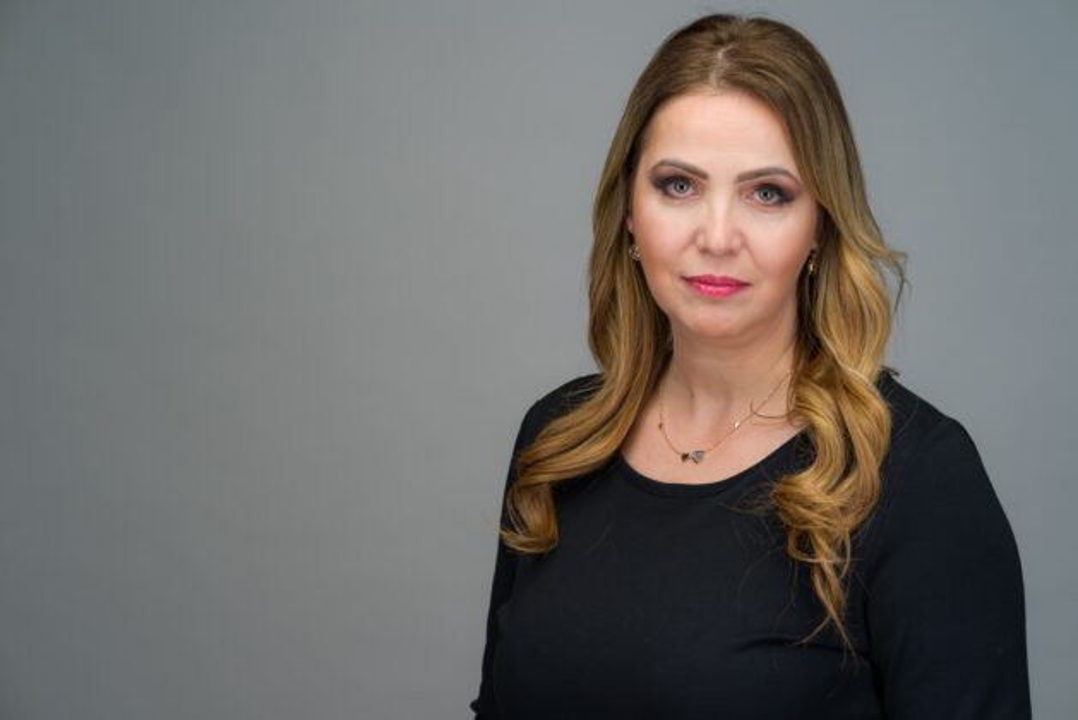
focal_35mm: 85
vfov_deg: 16.1
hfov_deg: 23.9
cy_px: 360
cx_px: 539
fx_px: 2546
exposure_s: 1/160
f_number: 9
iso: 100
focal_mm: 85
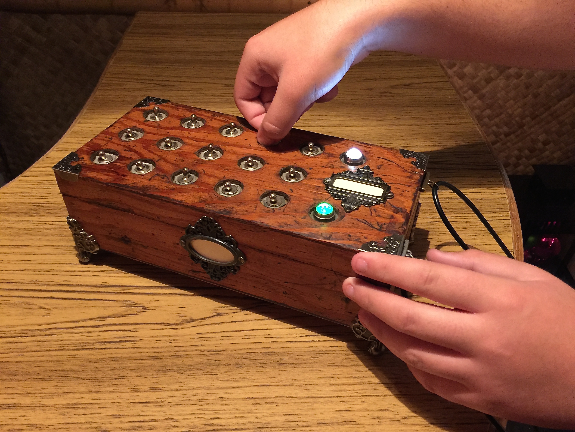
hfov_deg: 61.7
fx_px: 482
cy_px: 216
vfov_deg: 48.2
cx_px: 288
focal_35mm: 29
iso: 100
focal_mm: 4.15
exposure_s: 1/4
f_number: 2.2
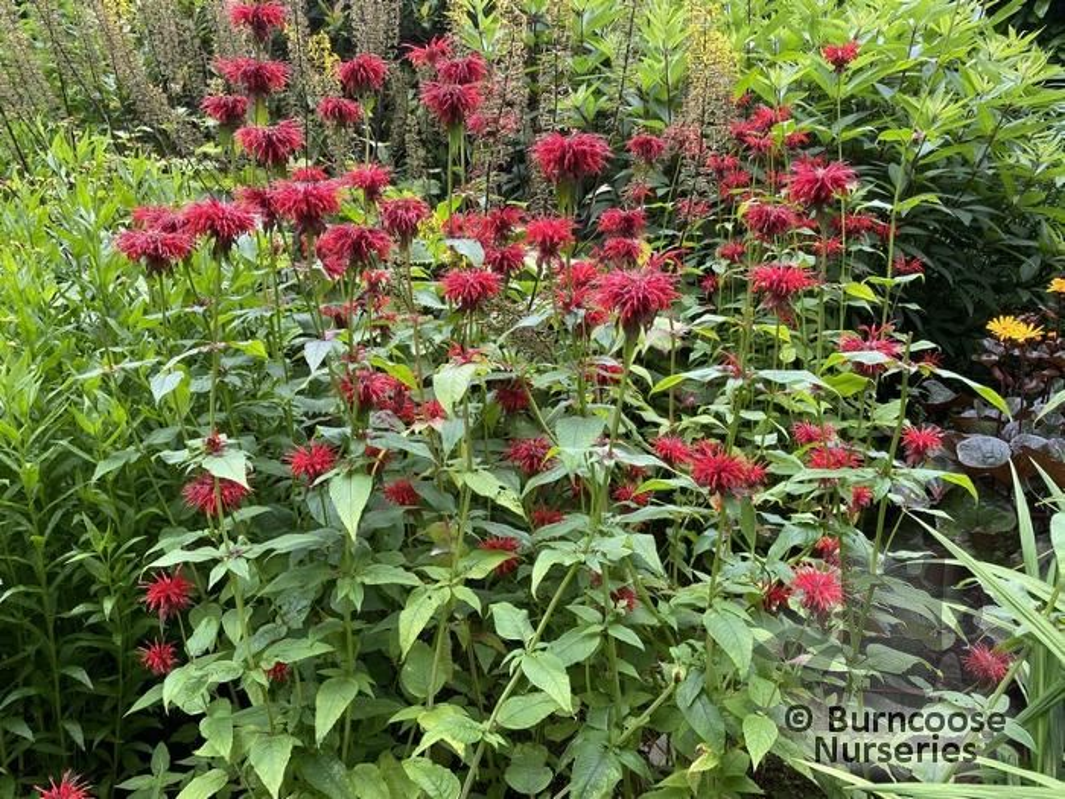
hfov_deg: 67.3
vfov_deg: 53.1
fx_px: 800
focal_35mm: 26
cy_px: 400
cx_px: 532
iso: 32
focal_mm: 4.25
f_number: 1.8
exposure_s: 1/122
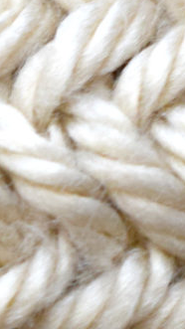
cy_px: 538
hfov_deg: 1.5
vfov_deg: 2.6
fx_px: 7220
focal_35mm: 827
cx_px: -73
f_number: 4
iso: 800
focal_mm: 85
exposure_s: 1/250
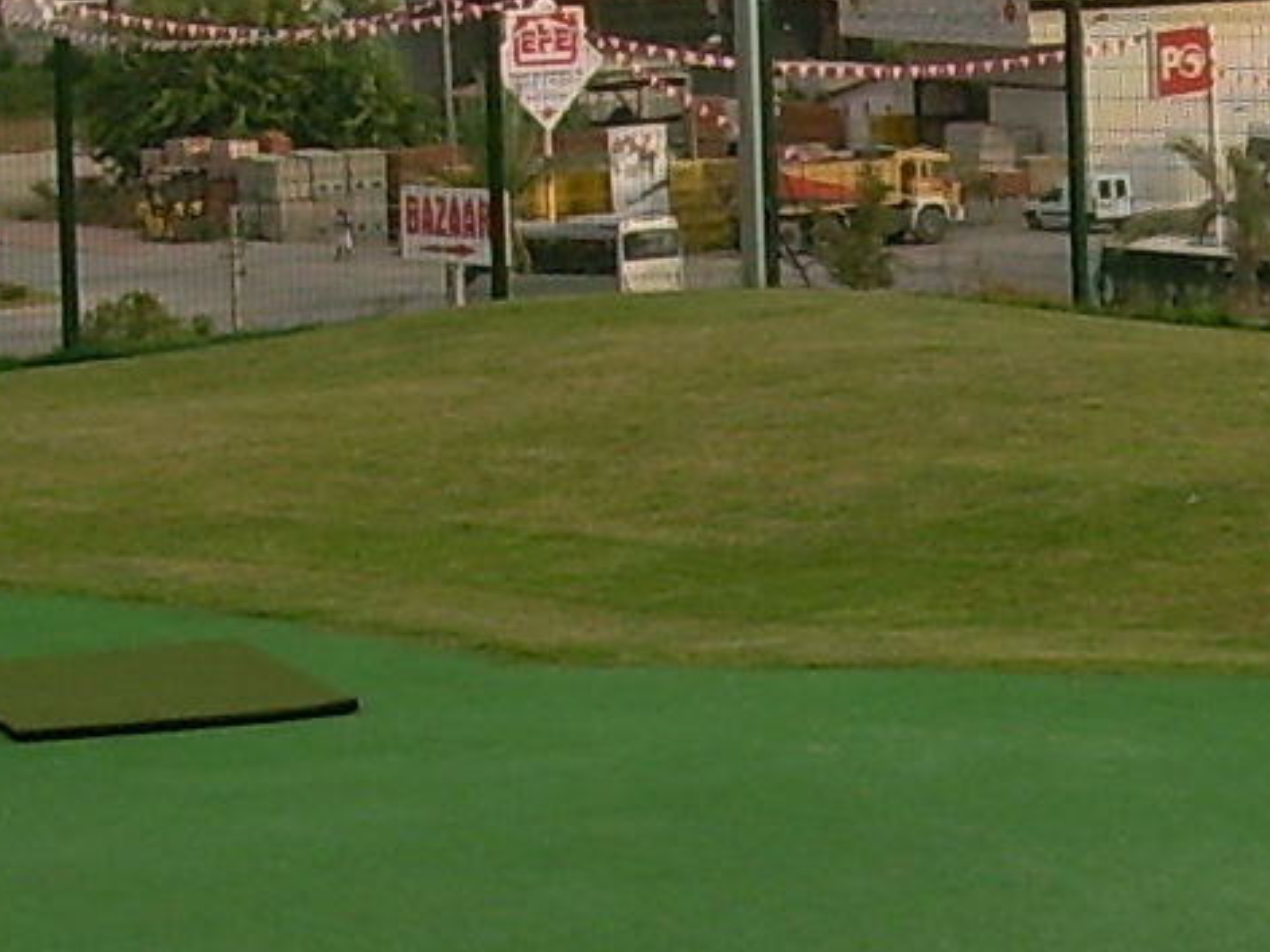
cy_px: 621
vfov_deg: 8.1
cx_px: 1733
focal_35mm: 183
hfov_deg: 10.5
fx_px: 6714
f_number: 4.6
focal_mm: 6.3
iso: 50
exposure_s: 1/177
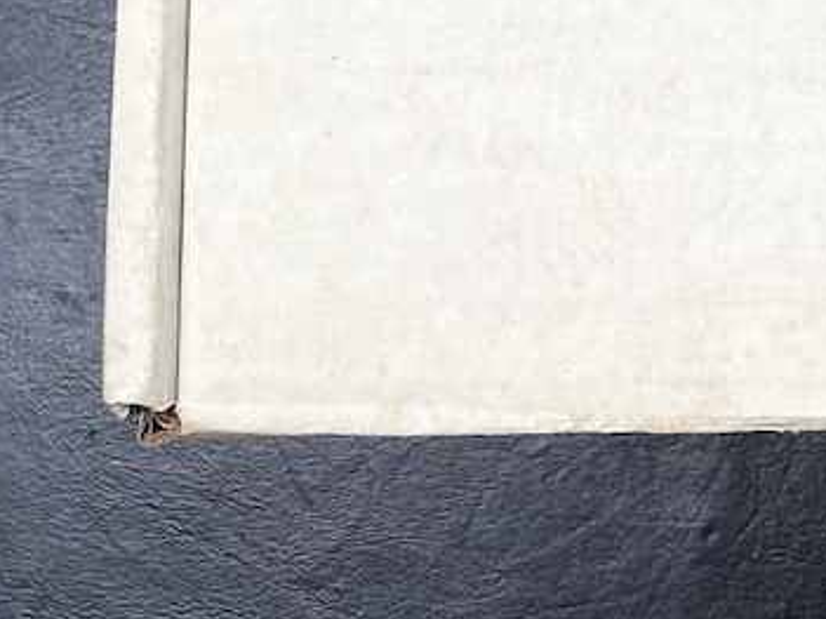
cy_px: -428
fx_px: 2123
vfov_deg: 14.8
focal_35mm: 89
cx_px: 1235
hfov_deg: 19.3
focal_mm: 5.7
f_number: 1.5
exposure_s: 1/100
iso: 50
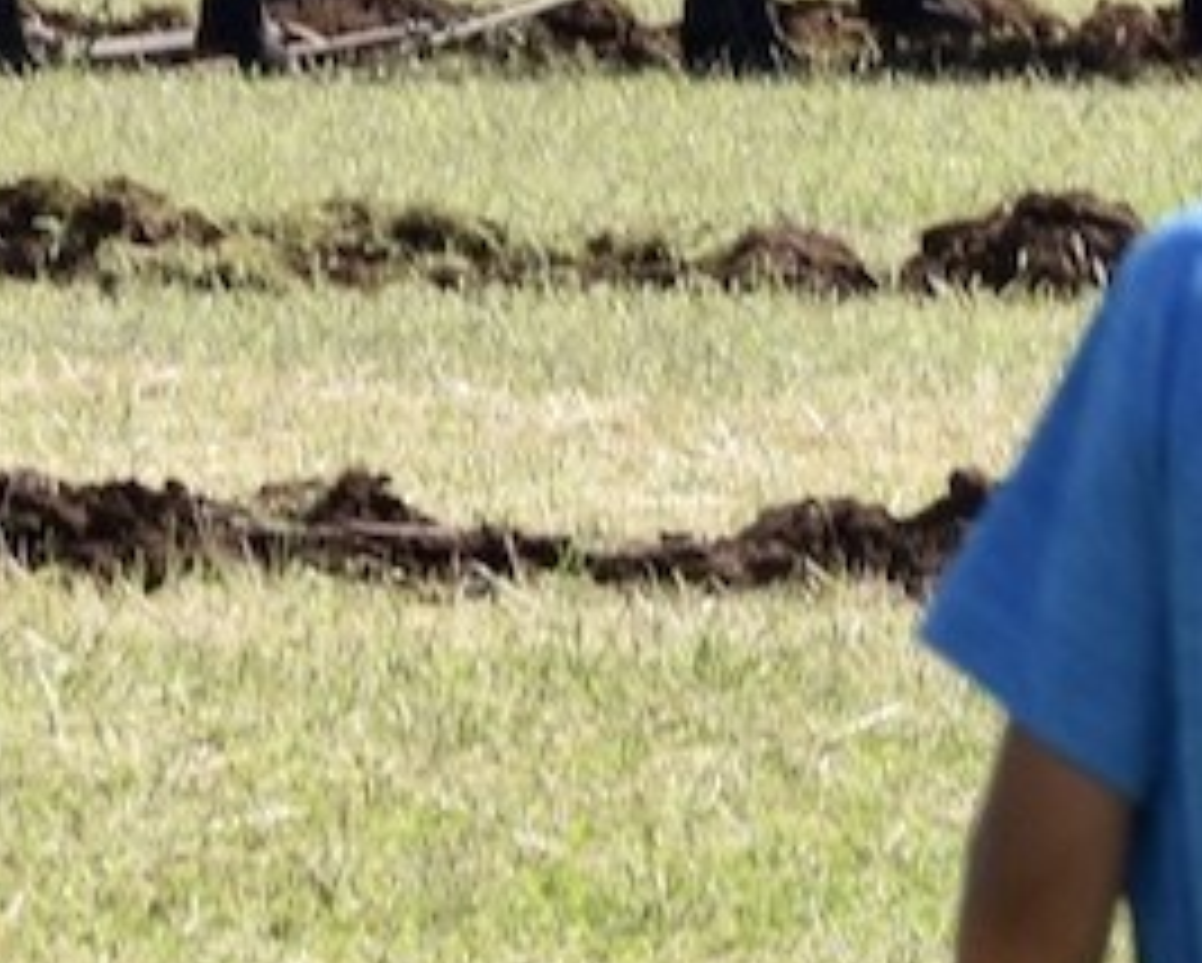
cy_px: -119
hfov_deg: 3.1
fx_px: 21966
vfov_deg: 2.5
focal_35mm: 617
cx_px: 1004
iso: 200
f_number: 9
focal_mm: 90
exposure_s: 1/320
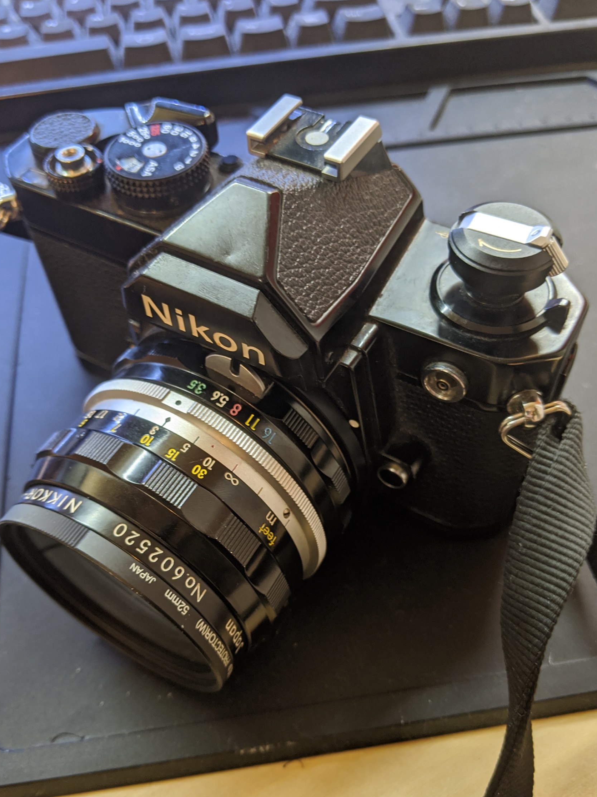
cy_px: 446
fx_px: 713
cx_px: 292
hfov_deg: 45.4
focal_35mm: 31
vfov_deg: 58.2
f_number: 1.8
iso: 72
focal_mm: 4.44
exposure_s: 1/24.3
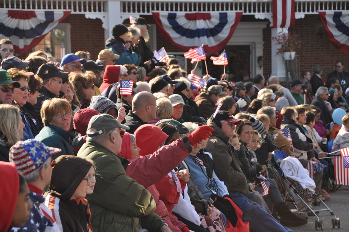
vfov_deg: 8.7
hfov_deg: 13.1
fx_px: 1525
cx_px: 174
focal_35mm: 158
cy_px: 116
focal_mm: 105
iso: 500
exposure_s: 1/640
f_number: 6.3
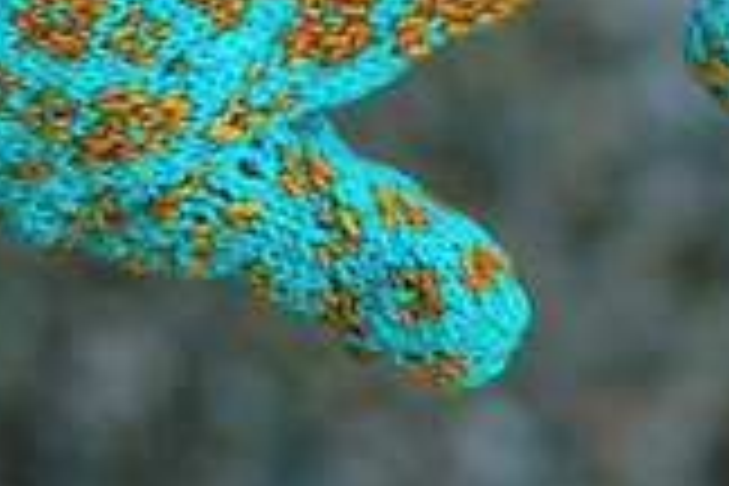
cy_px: -124
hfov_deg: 8.9
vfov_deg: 5.9
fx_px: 4677
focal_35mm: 231
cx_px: 621
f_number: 1.8
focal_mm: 50
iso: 200
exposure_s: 1/400
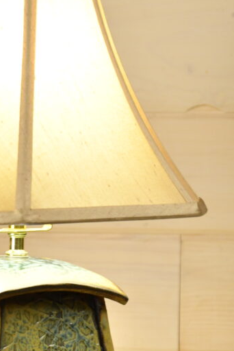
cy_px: 245
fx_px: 1899
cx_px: 12
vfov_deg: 10.5
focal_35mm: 195
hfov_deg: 7.0
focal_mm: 65
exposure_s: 1/100
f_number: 5.3
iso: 1250
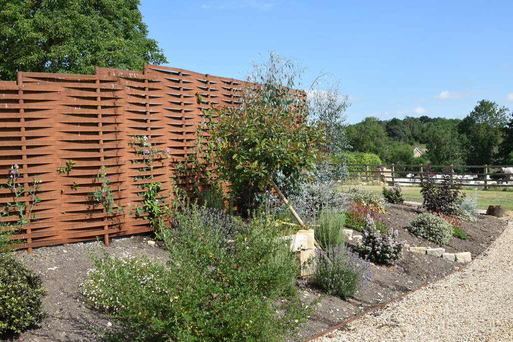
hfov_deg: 49.5
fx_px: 556
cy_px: 171
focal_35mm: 39
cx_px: 256
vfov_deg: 34.2
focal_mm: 26
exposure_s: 1/320
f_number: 9
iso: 200
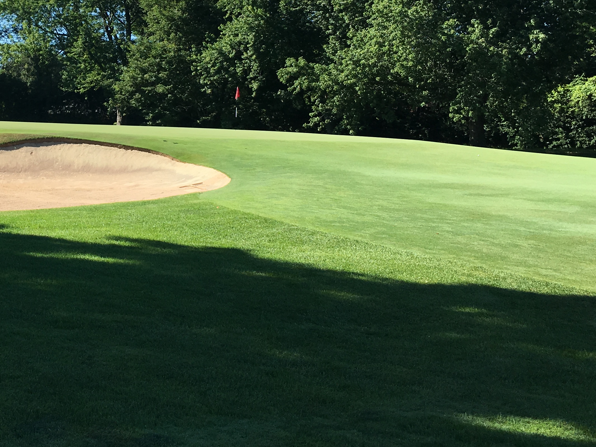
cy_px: 84
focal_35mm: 55
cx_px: 71
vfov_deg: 26.0
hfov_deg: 33.3
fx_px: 947
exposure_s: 1/938
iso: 25
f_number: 2.2
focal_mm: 4.15
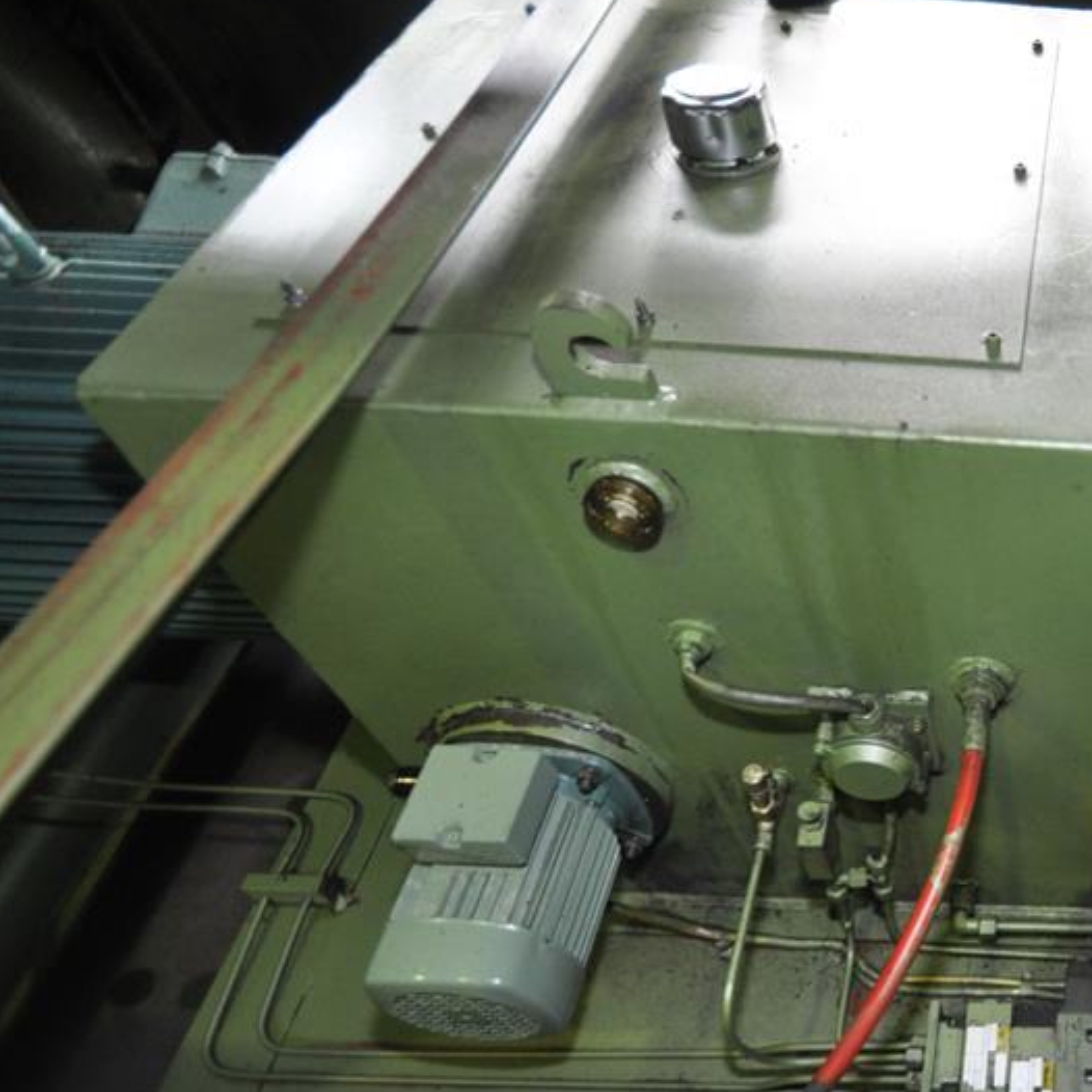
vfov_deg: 56.0
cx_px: 1148
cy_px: 735
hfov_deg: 45.8
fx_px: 999
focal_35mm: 28
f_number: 4
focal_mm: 10
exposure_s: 1/60
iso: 800
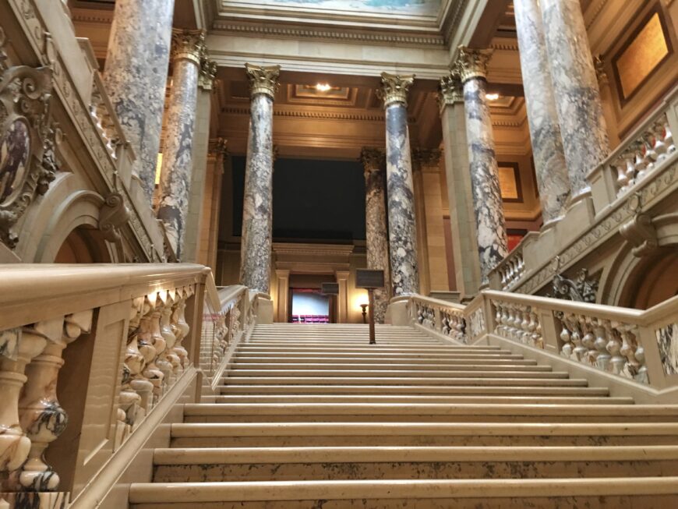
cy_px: 254
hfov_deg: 61.6
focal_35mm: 29
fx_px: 568
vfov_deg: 48.2
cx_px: 339
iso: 200
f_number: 2.2
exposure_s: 1/24
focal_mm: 4.15
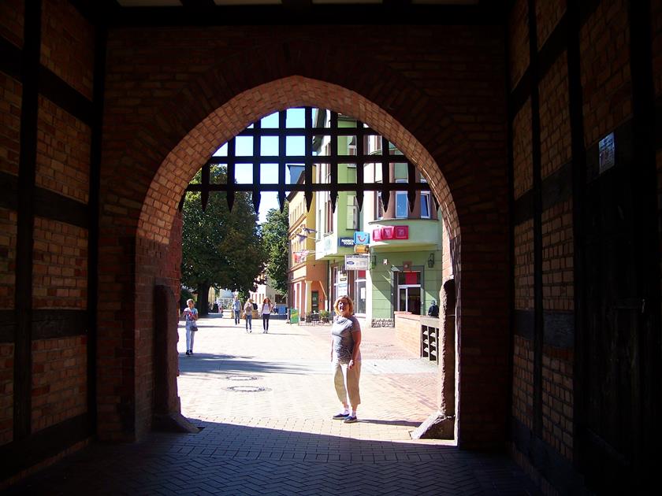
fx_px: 688
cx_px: 331
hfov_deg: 51.4
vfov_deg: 39.7
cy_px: 248
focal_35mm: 36
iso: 64
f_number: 2.8
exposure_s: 1/320
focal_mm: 5.85
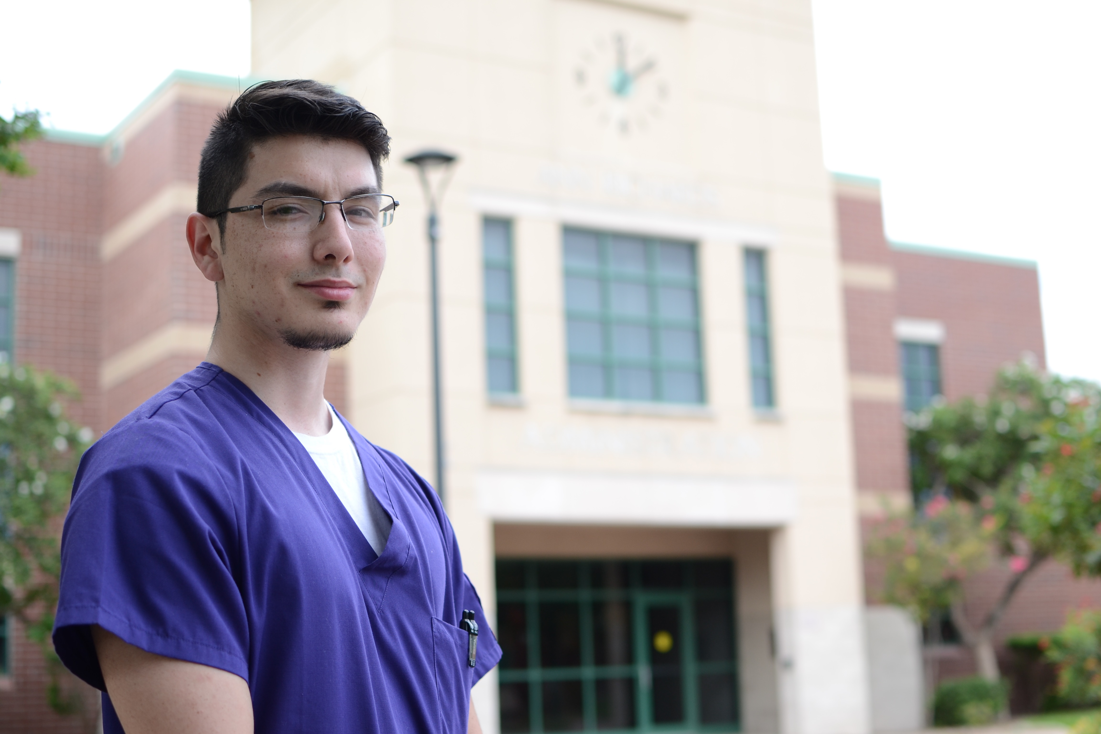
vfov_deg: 25.8
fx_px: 1605
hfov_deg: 37.9
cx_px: 550
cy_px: 367
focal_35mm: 52
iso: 100
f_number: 2.5
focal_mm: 35
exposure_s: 1/500
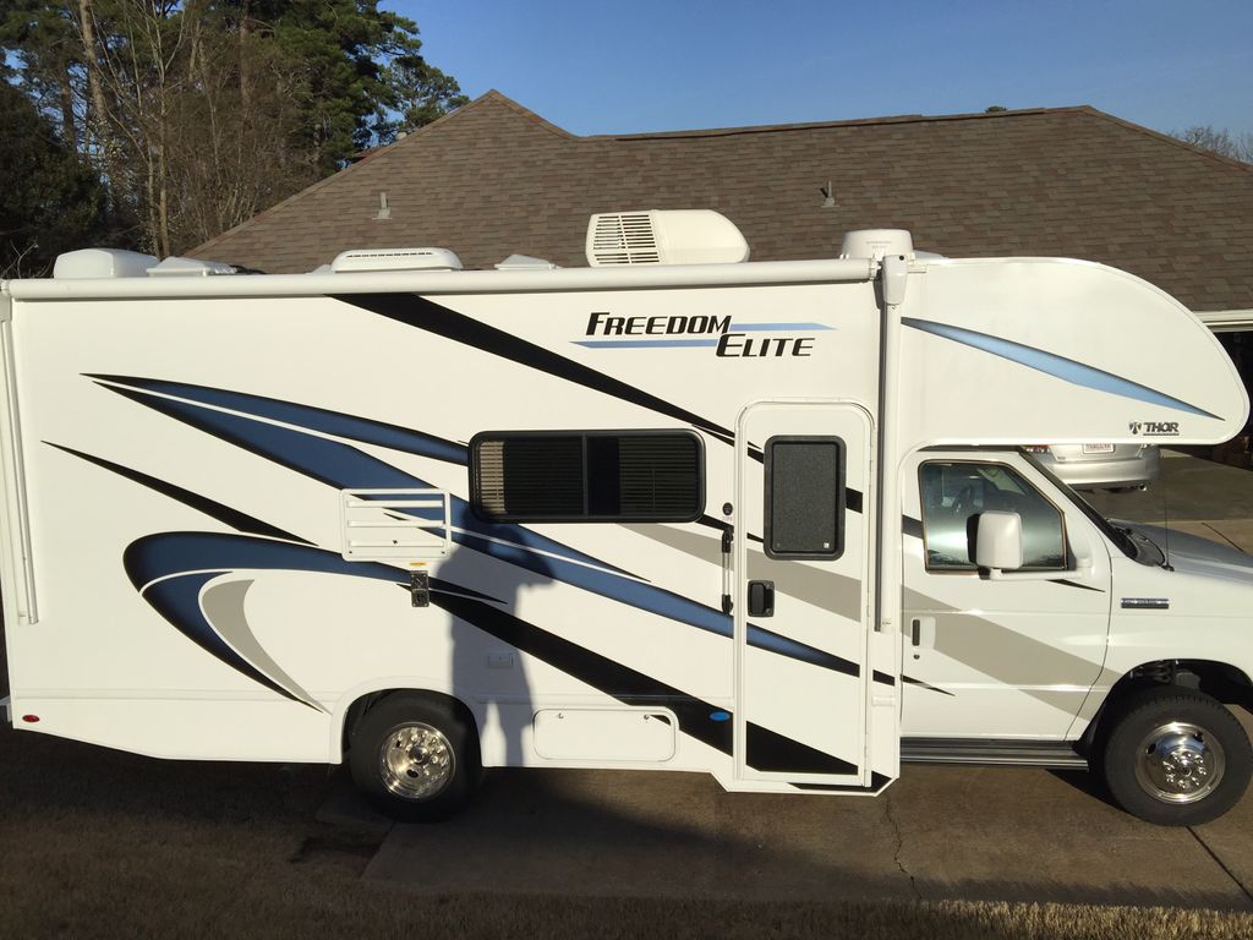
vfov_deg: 48.2
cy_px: 470
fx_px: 1050
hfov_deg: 61.7
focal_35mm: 29
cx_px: 626
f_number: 2.2
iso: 32
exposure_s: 1/4405
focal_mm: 4.15
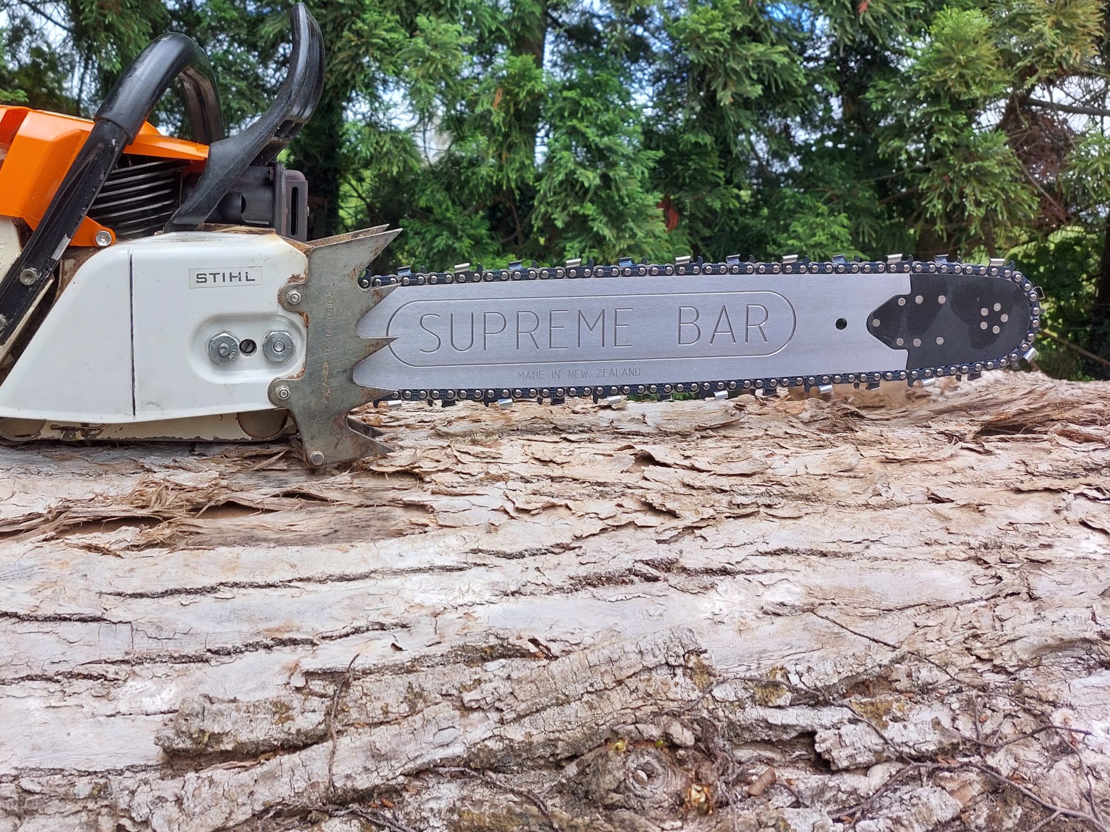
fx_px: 1058
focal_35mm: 33
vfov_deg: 42.4
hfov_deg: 54.0
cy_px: 280
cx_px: 348
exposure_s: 1/646
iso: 25
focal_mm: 5.23
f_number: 1.8
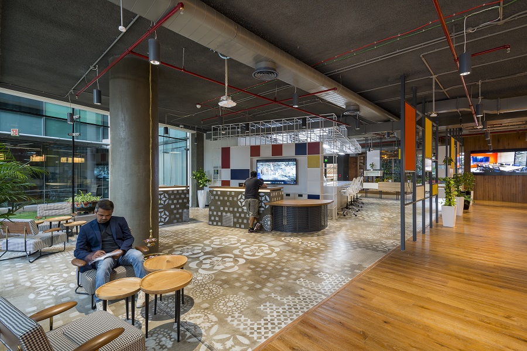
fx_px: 249
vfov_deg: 70.4
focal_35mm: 17
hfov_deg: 93.3
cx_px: 264
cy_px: 176
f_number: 11
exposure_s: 1/1.25
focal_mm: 17
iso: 250
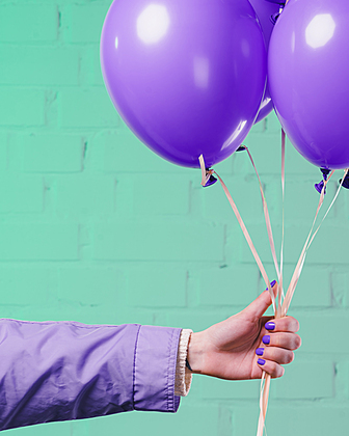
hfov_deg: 8.8
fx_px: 2272
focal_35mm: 176
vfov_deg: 10.9
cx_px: 252
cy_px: 130
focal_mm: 105
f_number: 10
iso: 100
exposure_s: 1/160
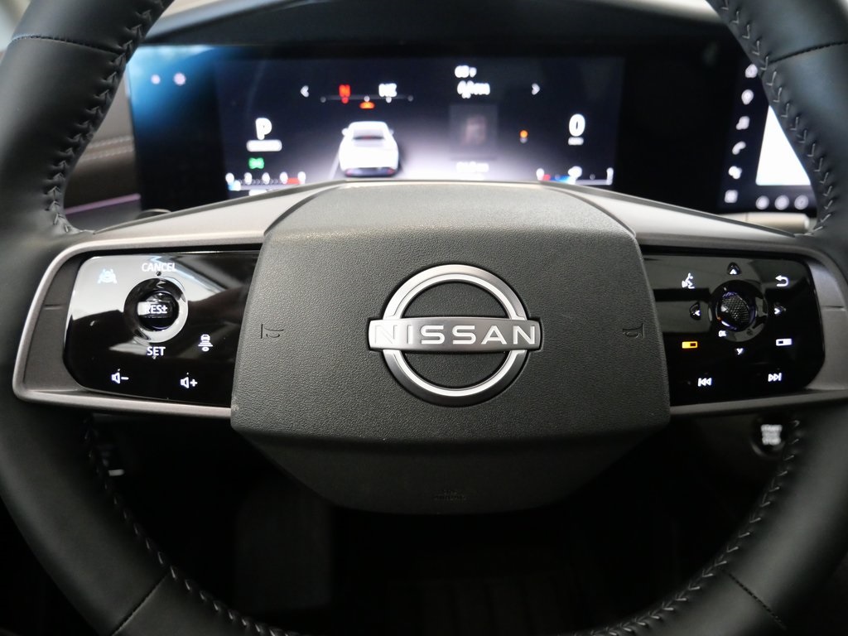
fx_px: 588
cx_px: 424
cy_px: 318
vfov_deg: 56.8
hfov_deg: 71.6
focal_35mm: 24
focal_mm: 12
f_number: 3.5
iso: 3200
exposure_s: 1/40
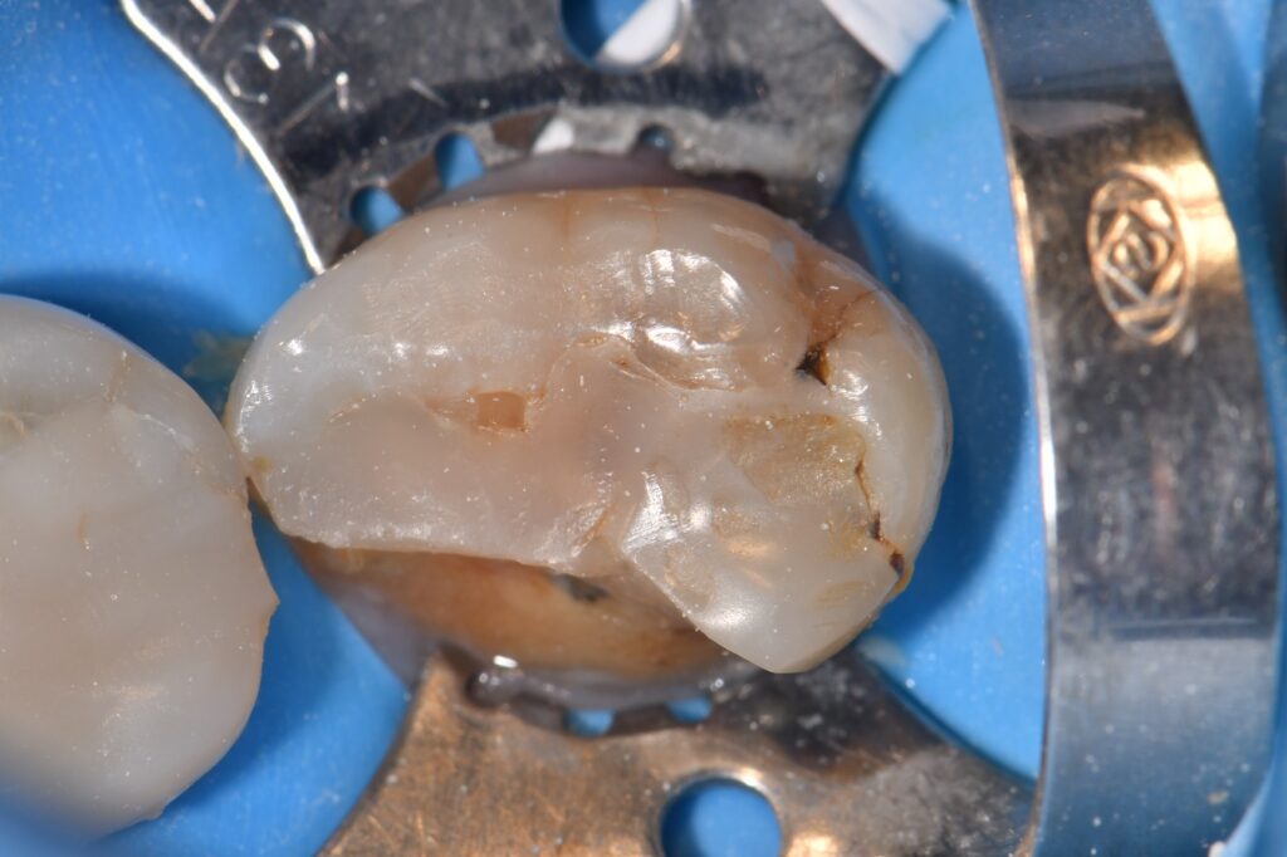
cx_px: 644
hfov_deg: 13.1
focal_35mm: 157
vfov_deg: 8.7
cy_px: 428
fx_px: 5611
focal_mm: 105
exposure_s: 1/160
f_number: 32
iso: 200
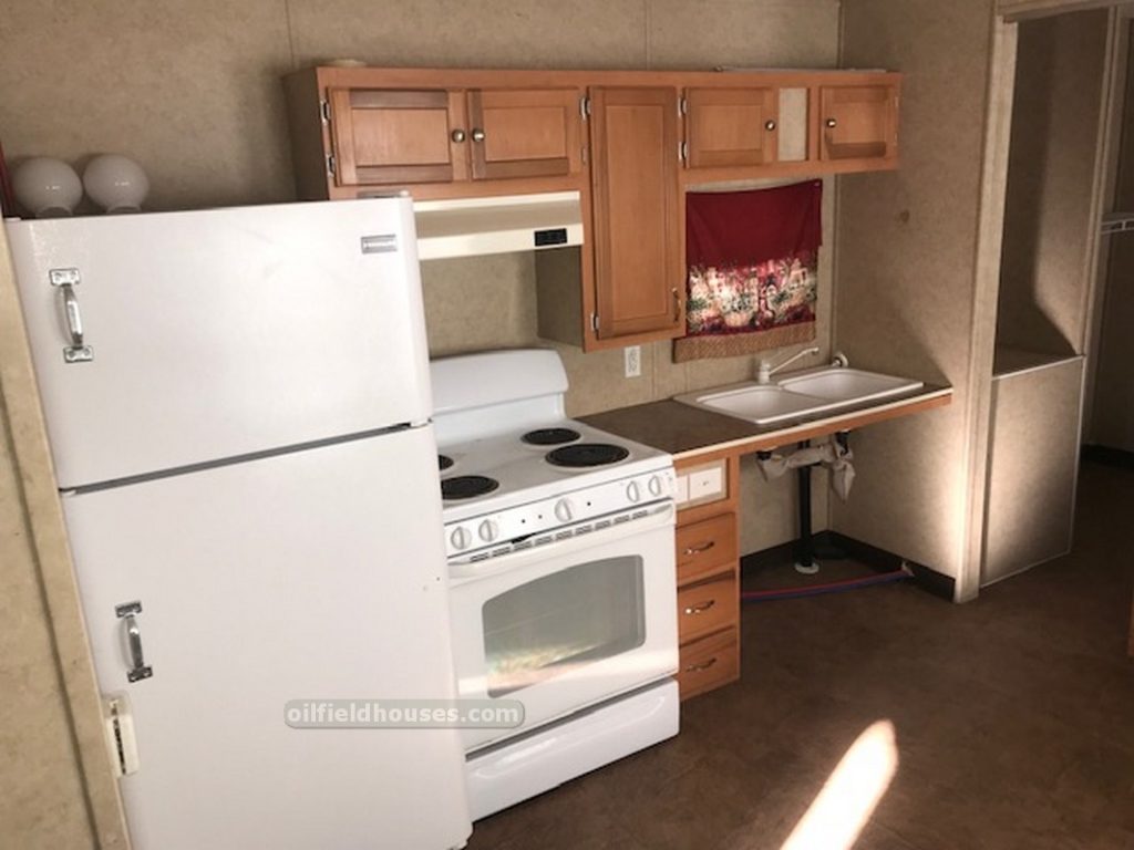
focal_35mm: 28
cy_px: 425
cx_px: 567
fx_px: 917
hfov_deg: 63.4
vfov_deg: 49.7
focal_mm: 3.99
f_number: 1.8
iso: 20
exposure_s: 1/37
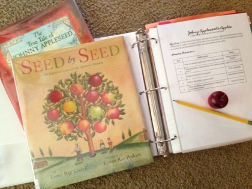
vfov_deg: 42.9
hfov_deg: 55.4
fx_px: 240
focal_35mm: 33
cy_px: 94
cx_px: 126
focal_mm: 4.12
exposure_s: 1/15
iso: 400
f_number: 2.4
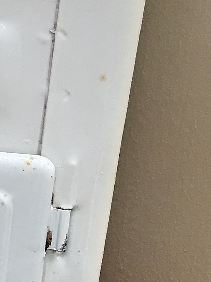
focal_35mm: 149
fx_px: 1211
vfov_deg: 13.2
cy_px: 203
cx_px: -279
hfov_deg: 9.1
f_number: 2.2
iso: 50
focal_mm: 4.15
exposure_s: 1/33
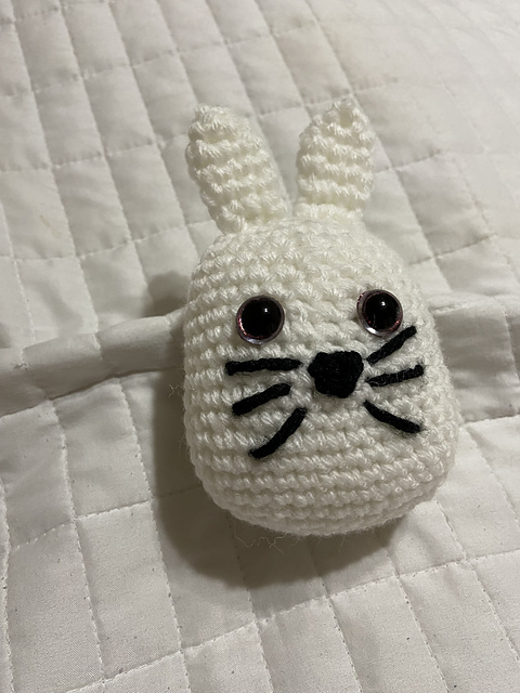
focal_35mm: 26
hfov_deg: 53.1
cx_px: 260
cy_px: 346
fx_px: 521
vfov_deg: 67.3
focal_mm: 4.25
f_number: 1.8
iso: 250
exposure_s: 1/60
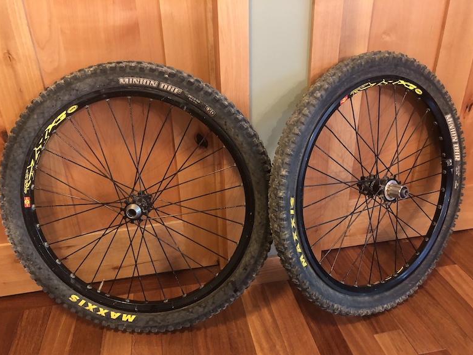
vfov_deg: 48.2
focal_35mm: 29
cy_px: 183
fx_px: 396
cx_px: 233
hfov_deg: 61.7
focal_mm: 3.99
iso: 100
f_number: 1.8
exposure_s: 1/4
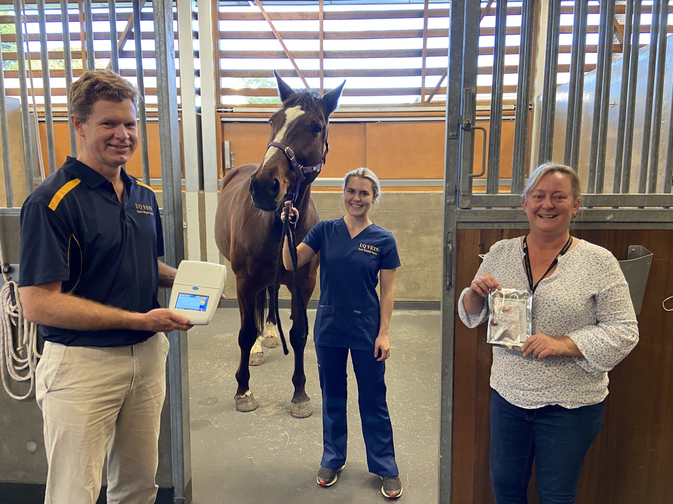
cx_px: 336
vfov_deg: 53.1
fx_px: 505
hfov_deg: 67.3
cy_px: 252
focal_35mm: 26
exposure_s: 1/50
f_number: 1.8
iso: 200
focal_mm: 4.25
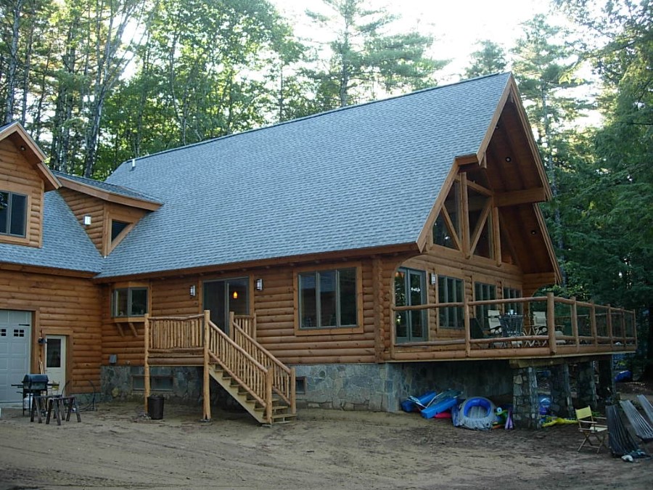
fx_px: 717
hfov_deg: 49.0
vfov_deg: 37.7
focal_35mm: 38
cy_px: 245
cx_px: 326
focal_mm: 7.8
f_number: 2.8
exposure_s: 1/85.4
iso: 79
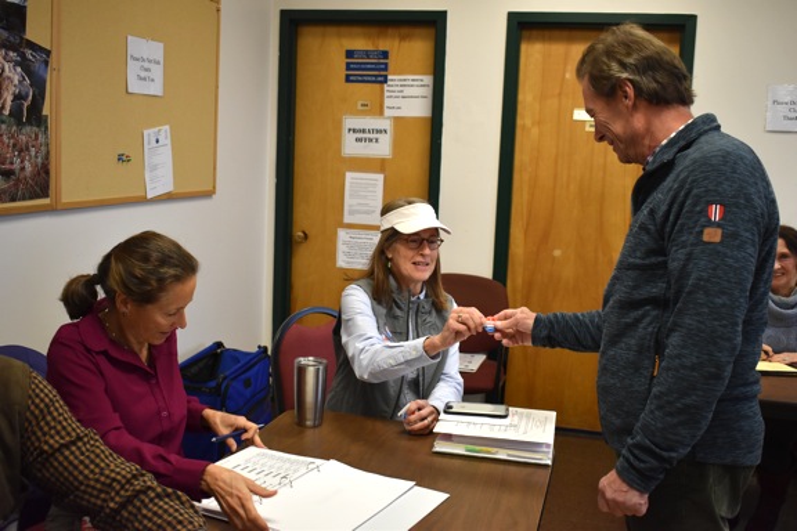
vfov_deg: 35.5
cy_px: 266
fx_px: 830
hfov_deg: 51.3
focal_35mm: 38
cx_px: 398
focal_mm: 25
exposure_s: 1/125
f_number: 4
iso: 1250
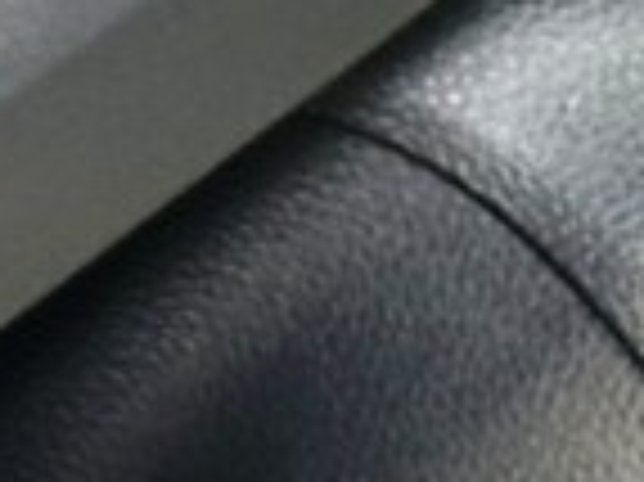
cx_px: -347
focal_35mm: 343
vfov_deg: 4.2
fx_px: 6376
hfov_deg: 5.7
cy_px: -815
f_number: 1.78
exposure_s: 1/30
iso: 640
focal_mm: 6.86
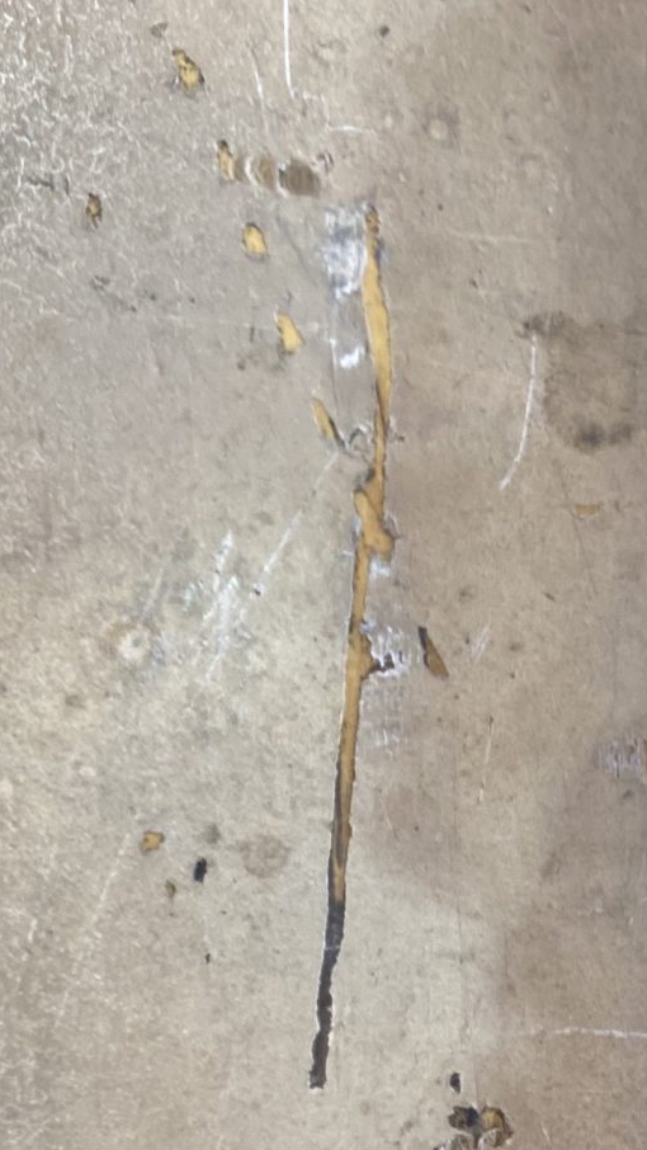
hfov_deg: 14.0
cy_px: 896
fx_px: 2439
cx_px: 1020
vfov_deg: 26.1
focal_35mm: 80
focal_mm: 4.25
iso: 80
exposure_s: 1/120
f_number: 1.8
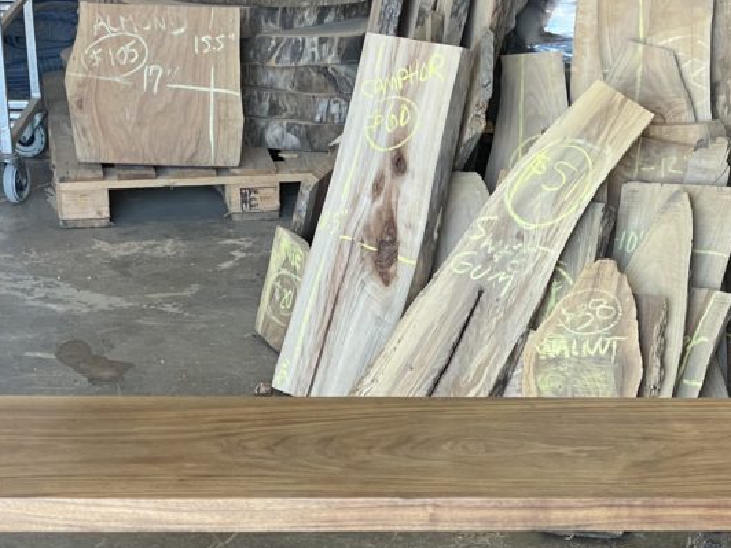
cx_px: 474
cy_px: 499
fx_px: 2112
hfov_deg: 19.6
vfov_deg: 14.6
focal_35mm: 100
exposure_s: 1/120
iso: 100
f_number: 2
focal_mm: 6
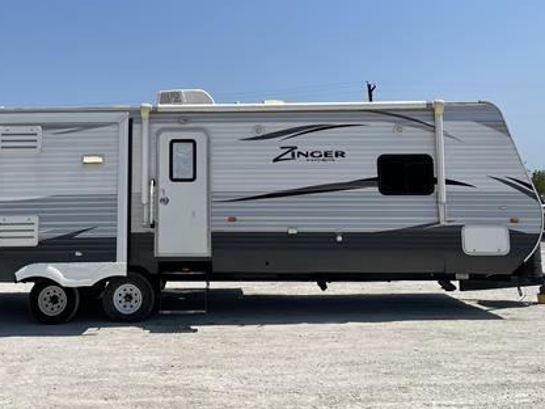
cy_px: 122
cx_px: 193
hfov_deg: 46.2
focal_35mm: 40
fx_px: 630
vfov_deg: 35.4
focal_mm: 5.1
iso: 32
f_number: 1.6
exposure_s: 1/7407
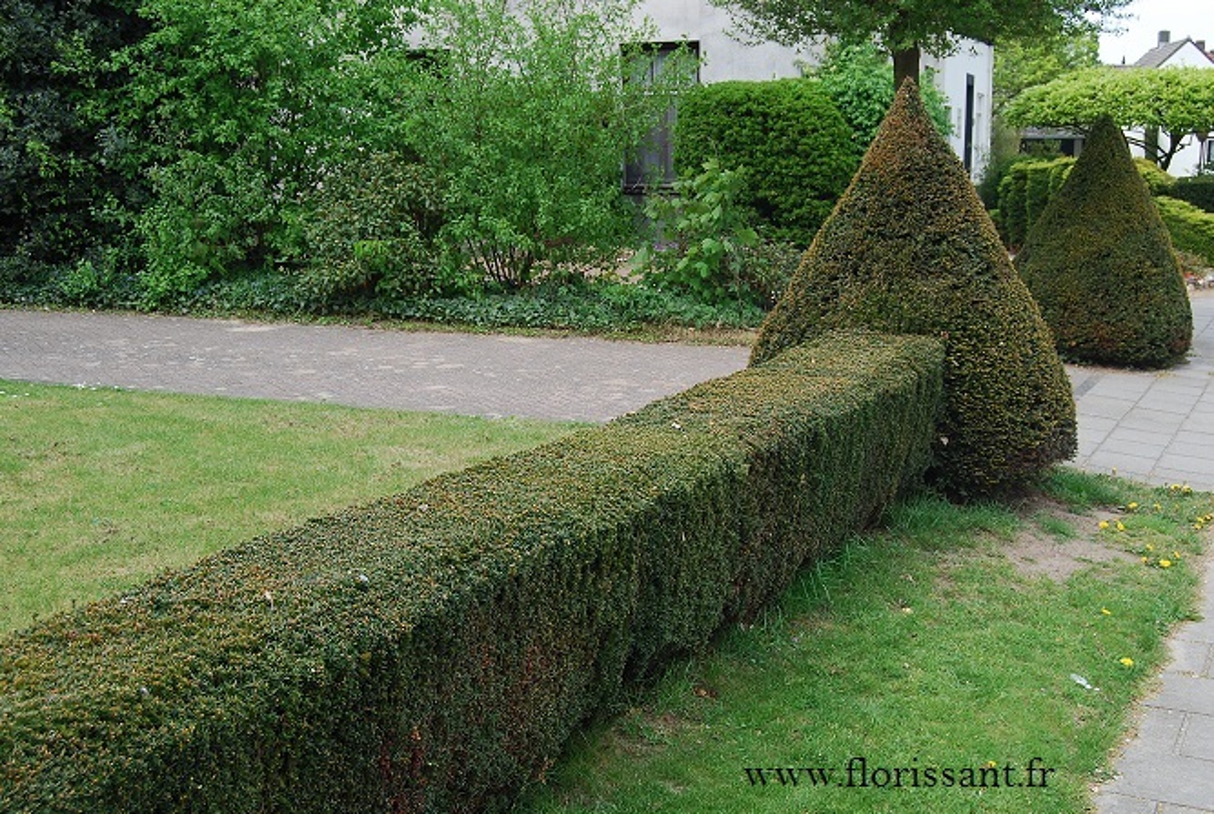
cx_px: 607
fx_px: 1317
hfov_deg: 49.5
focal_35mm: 39
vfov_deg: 34.3
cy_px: 407
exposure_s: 1/125
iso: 125
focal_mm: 26
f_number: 5.6
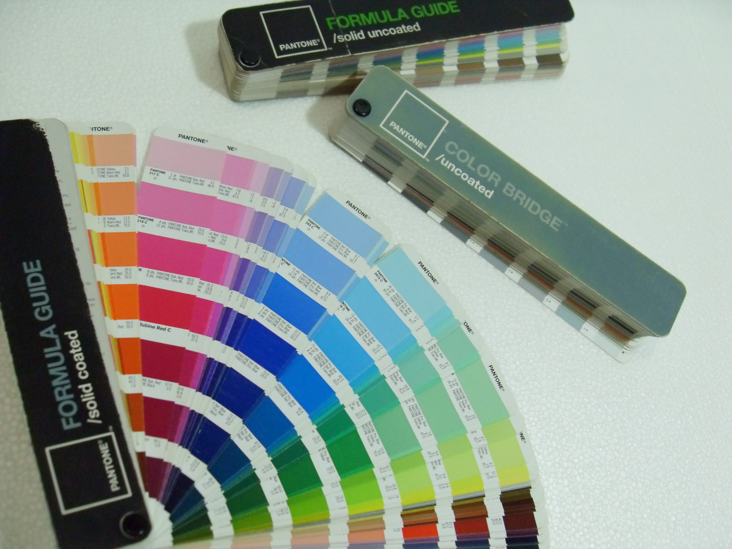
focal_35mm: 37
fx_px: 782
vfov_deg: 38.7
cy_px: 274
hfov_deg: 50.1
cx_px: 366
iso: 400
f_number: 2.8
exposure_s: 1/90
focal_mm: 6.3
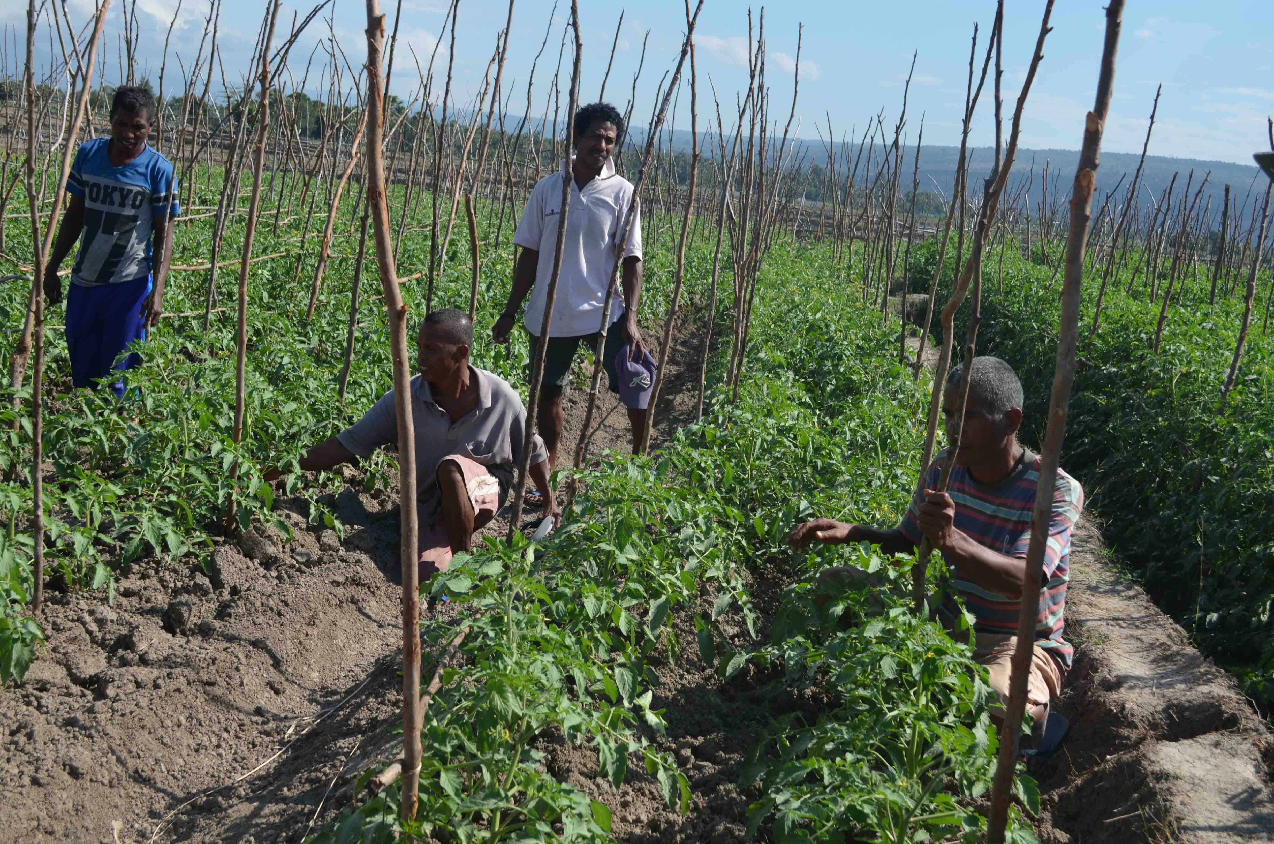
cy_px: 422
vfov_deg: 30.7
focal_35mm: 44
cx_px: 637
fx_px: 1536
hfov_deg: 45.0
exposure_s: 1/250
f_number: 8
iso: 100
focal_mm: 29
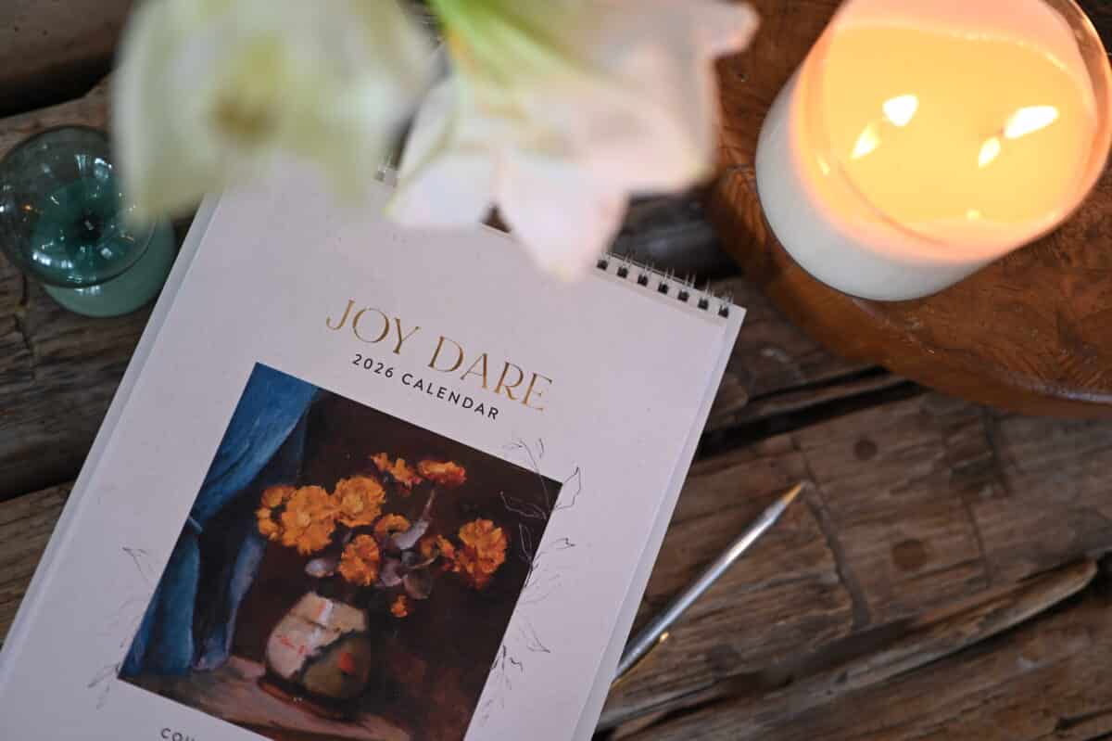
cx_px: 556
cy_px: 370
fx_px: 1544
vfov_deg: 27.0
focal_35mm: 50
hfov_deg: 39.6
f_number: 2
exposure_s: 1/100
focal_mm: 50
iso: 500
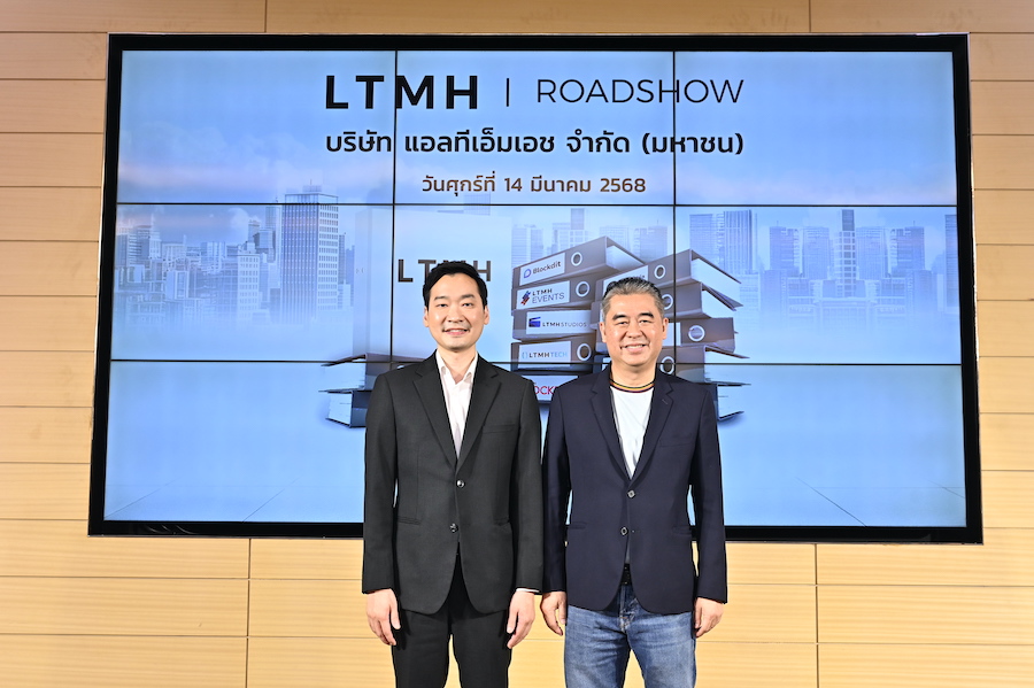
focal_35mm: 44
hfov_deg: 44.5
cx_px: 517
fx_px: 1263
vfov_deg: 30.5
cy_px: 344
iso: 640
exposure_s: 1/160
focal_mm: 44
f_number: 5.6
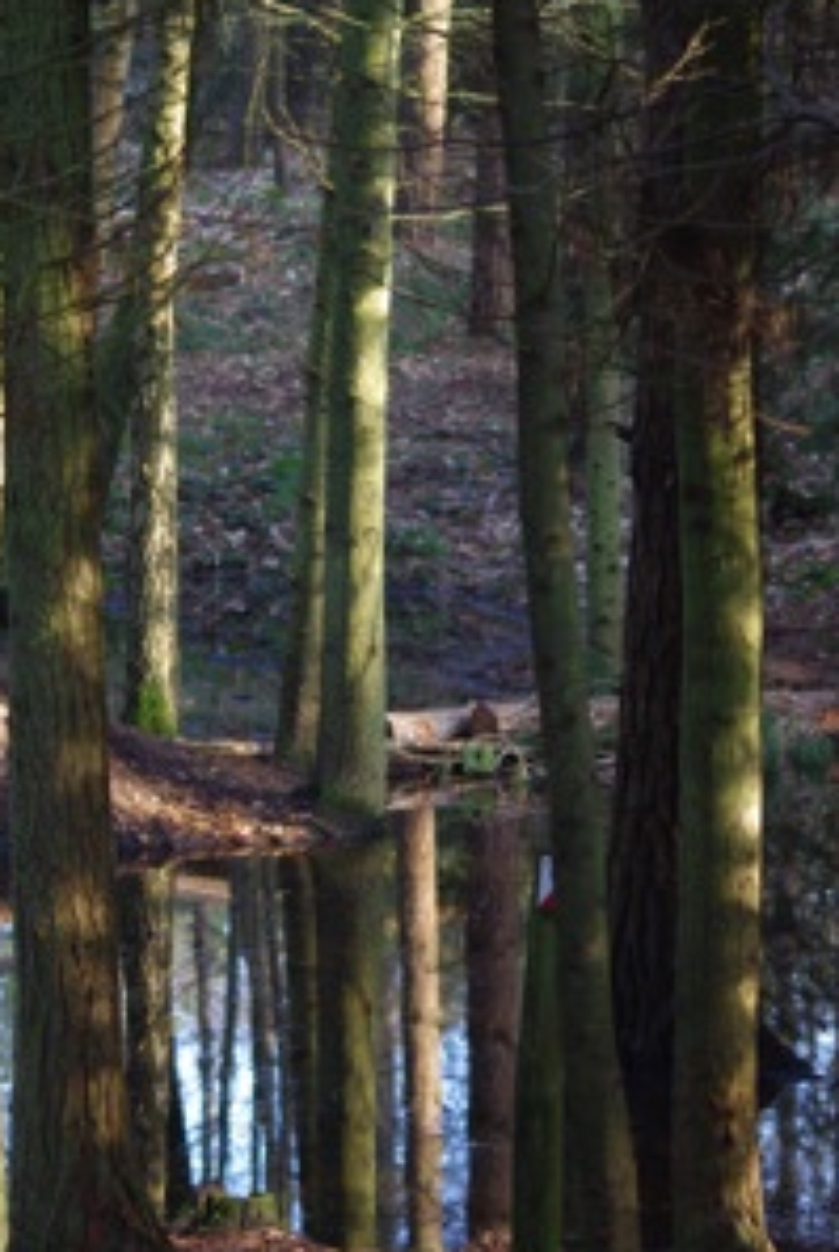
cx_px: 342
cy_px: 628
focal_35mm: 137
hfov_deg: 10.0
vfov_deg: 14.9
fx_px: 4772
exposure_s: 1/125
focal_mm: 70
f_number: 4
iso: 400
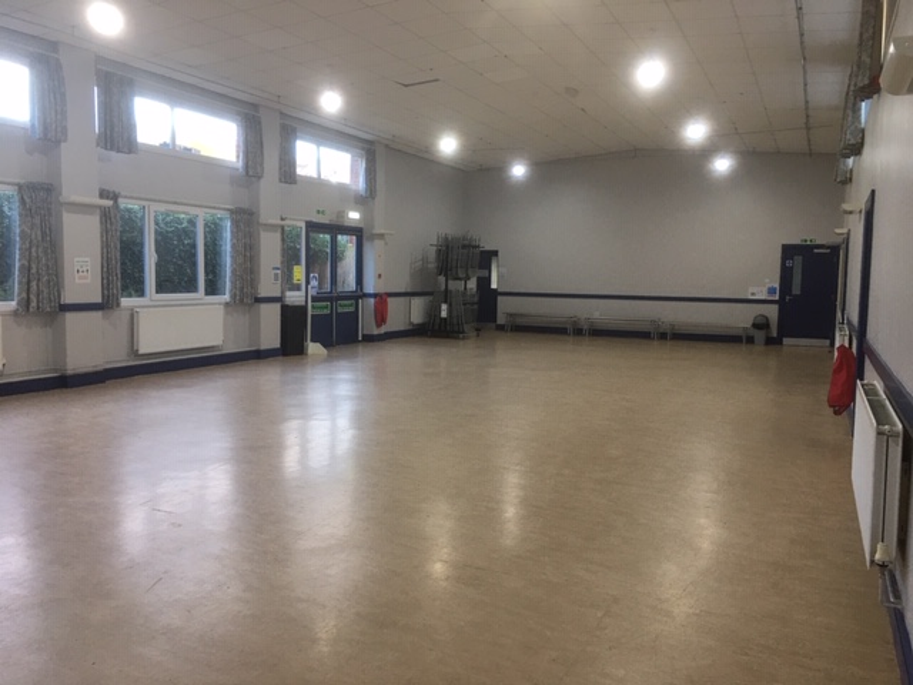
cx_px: 456
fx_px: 765
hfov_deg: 61.7
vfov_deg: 48.2
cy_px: 342
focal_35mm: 29
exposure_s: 1/33
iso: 50
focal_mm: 4.15
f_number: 2.2
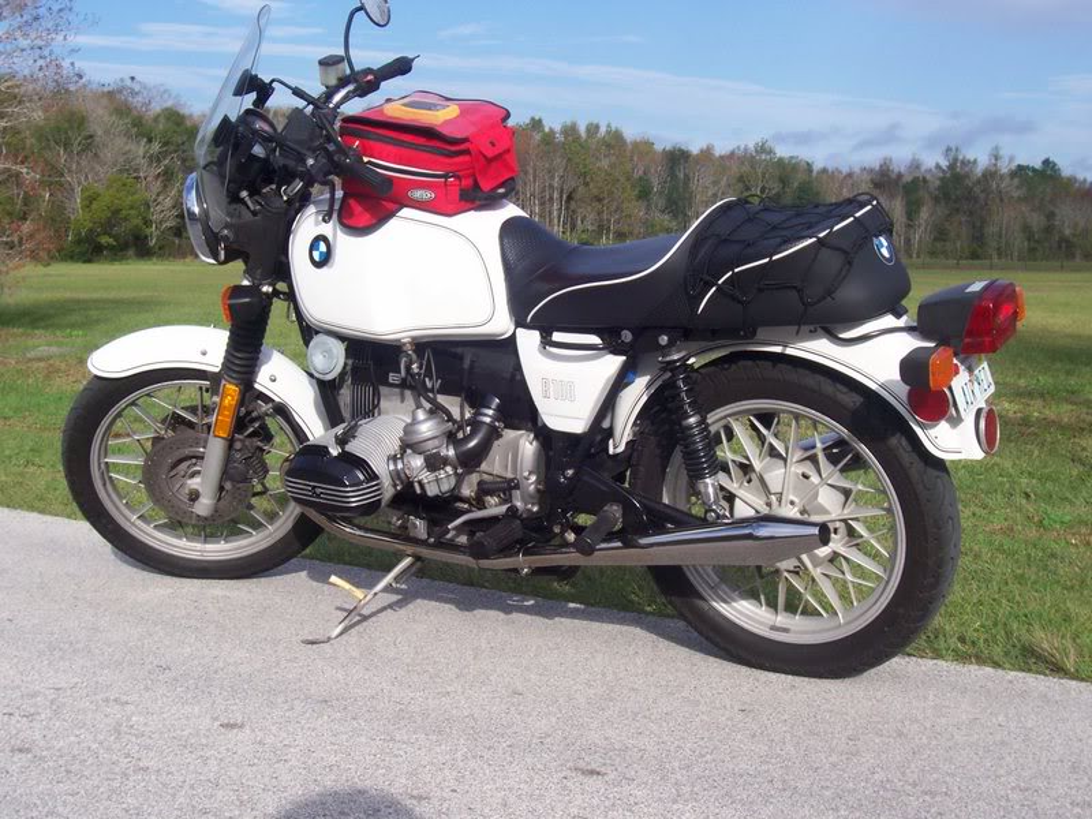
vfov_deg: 27.5
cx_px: 546
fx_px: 1672
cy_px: 410
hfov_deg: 36.2
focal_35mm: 53
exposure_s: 1/269
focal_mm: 8.7
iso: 80
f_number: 6.1
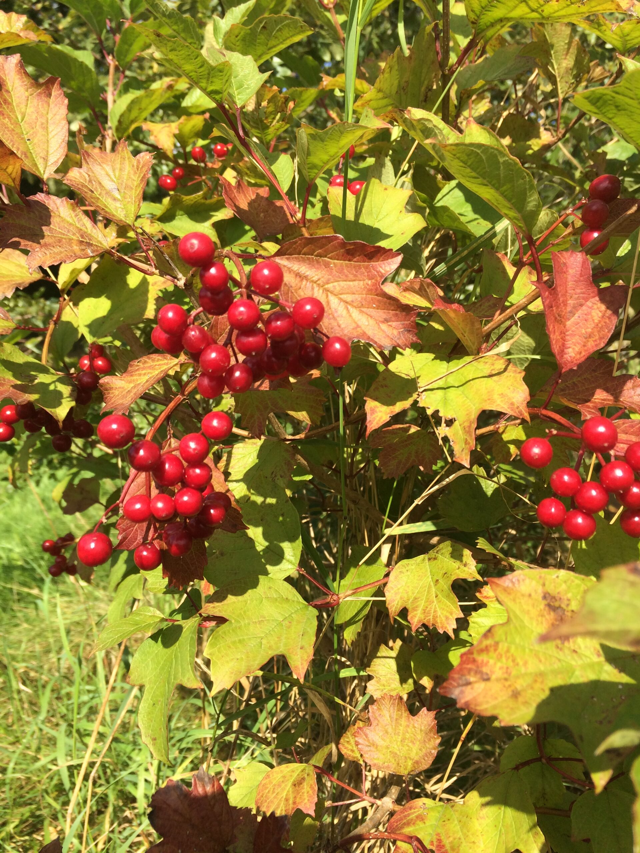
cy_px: 426
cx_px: 320
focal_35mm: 29
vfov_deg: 61.7
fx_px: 715
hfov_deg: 48.2
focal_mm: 4.15
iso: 32
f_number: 2.2
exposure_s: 1/1140
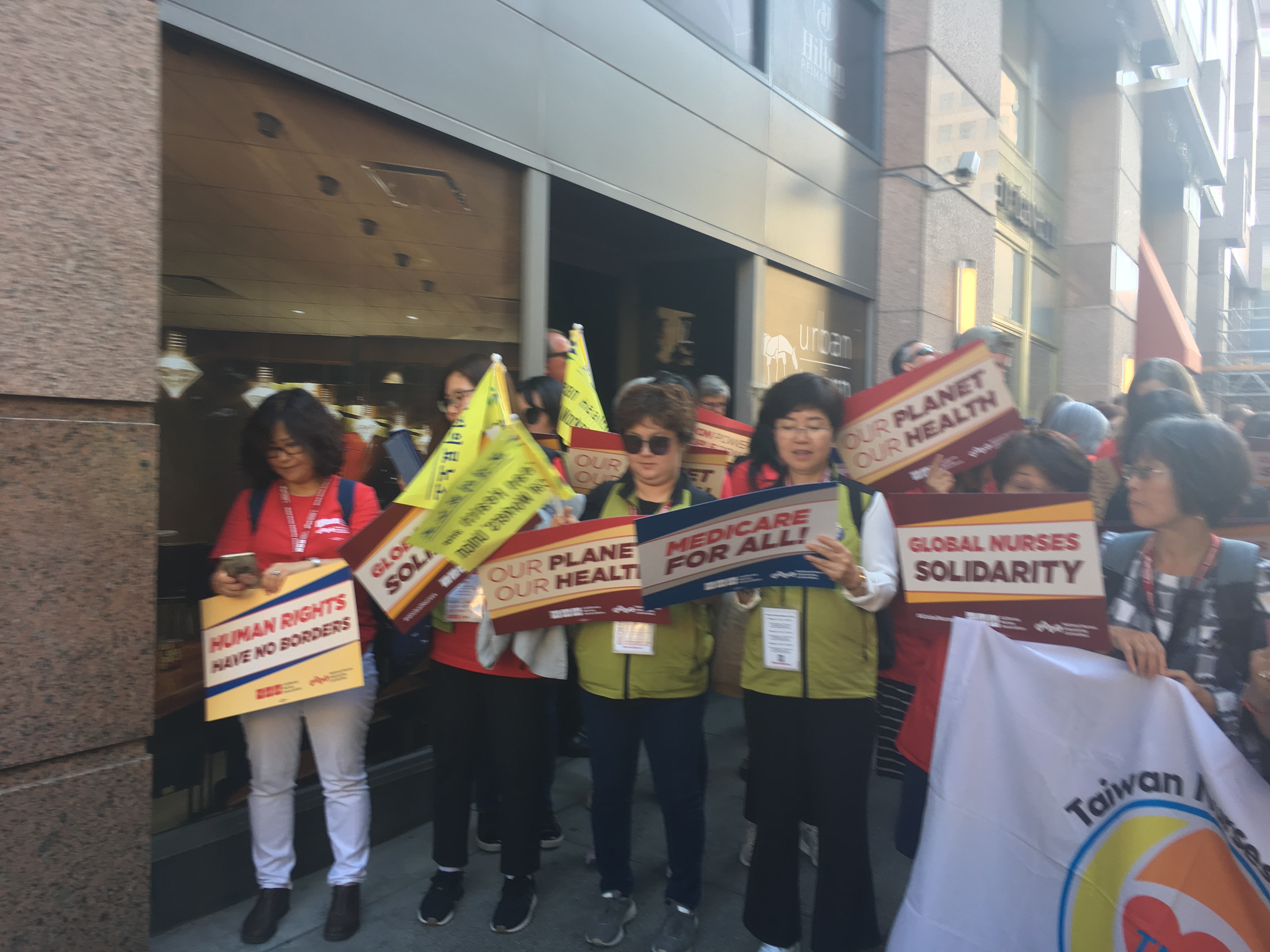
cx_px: 635
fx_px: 1064
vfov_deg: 48.2
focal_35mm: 29
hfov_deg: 61.7
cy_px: 476
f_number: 2.2
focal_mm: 4.15
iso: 25
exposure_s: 1/60
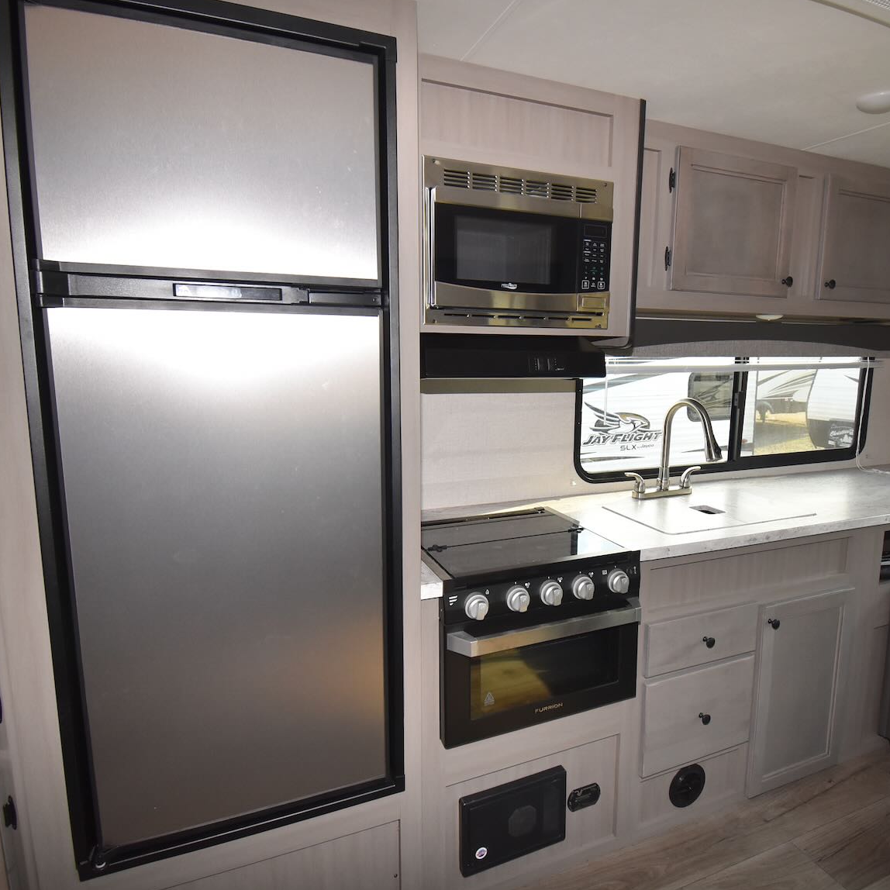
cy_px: 447
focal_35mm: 20
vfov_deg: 74.8
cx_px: 492
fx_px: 582
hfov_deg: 74.6
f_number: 5.6
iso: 800
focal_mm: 10
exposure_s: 1/125
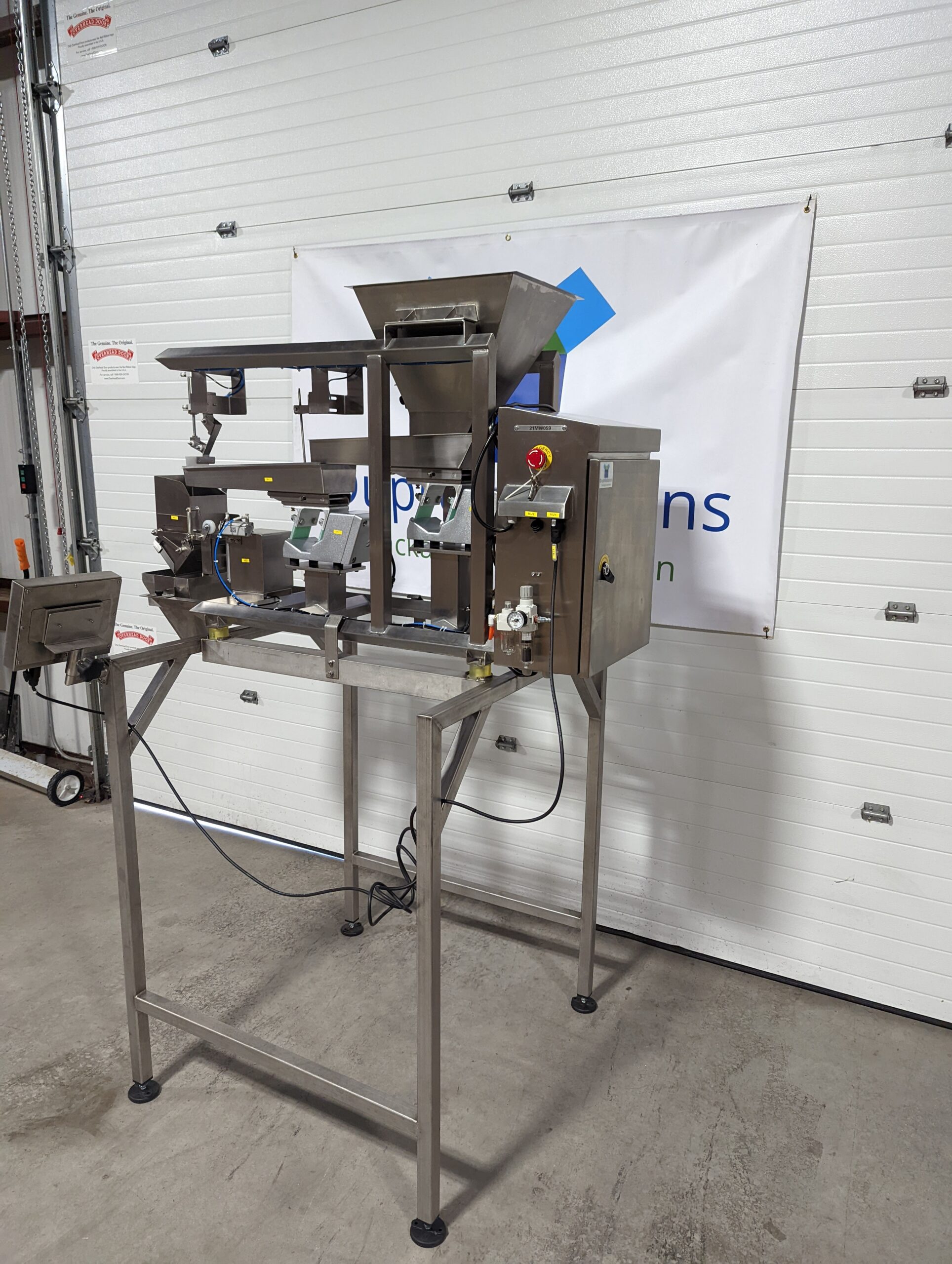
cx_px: 476
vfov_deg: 71.5
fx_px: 878
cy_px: 632
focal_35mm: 24
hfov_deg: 56.9
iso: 855
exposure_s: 1/120
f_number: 1.85
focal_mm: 6.81
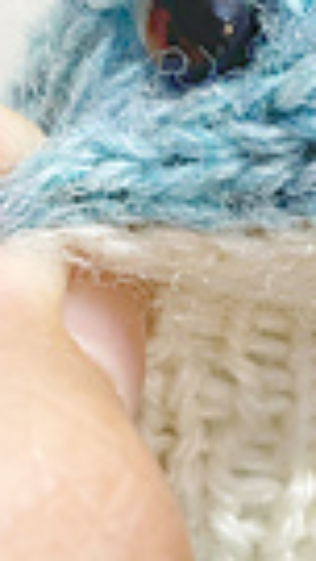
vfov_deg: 20.0
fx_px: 1563
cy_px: 503
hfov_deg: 11.4
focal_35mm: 105
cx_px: 326
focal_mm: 4.2
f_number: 1.6
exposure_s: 1/60
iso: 200
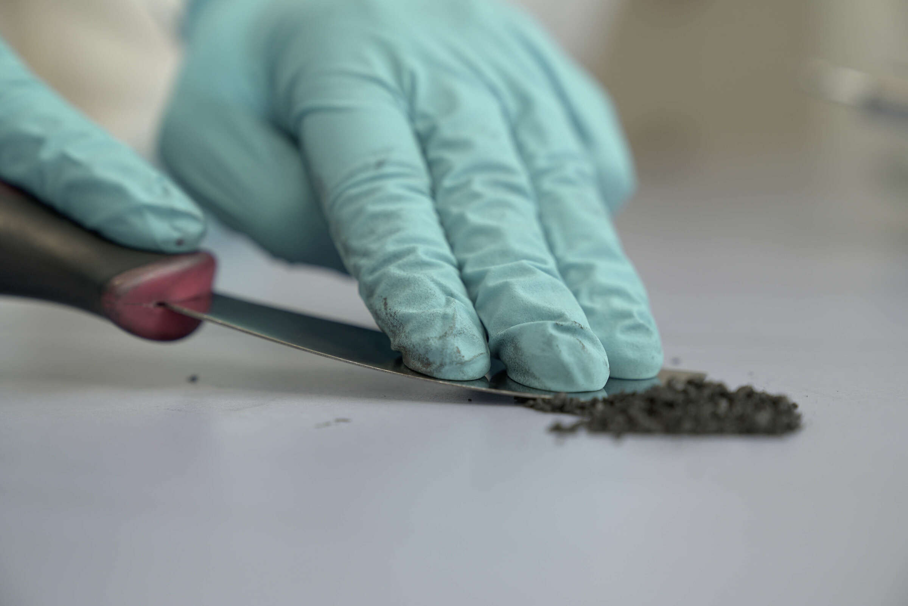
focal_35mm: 65
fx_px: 1640
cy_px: 303
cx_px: 454
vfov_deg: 20.9
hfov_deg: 30.9
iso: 100
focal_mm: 65
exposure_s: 1/60
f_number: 4
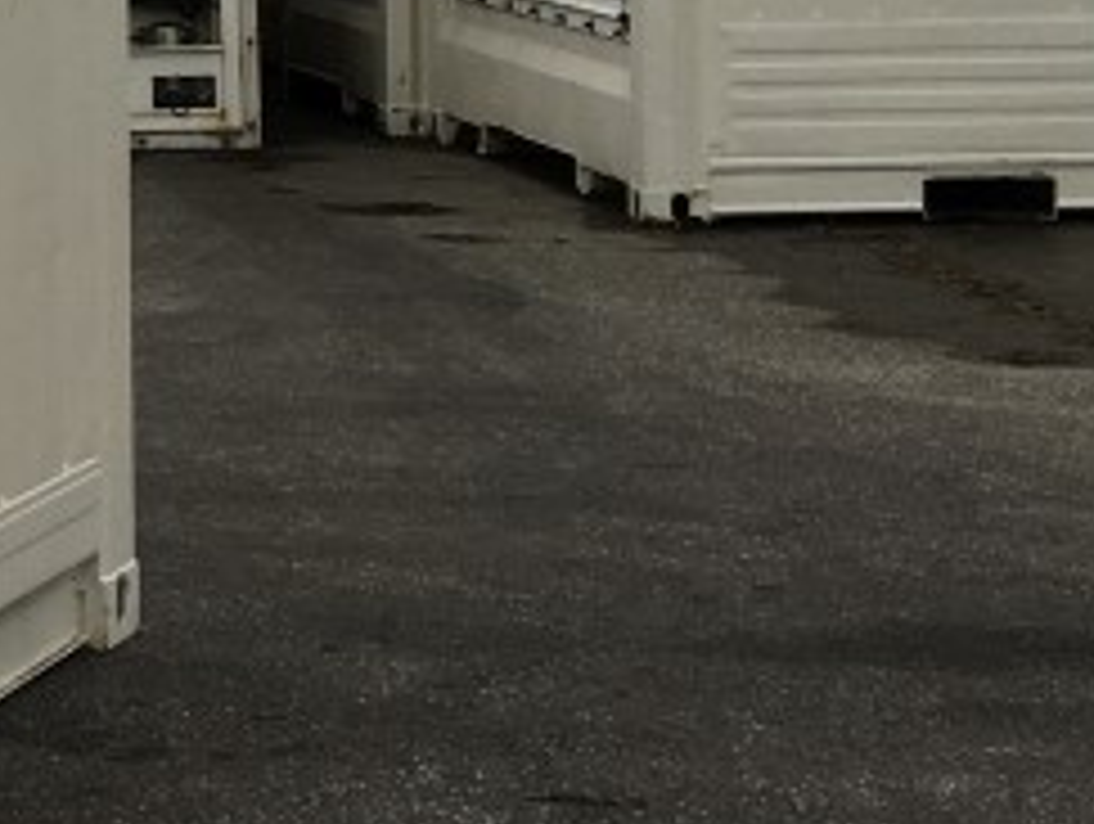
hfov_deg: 14.0
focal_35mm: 122
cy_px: -54
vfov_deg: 12.0
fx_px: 3861
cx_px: -972
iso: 25
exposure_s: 1/1508
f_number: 2.2
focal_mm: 4.15
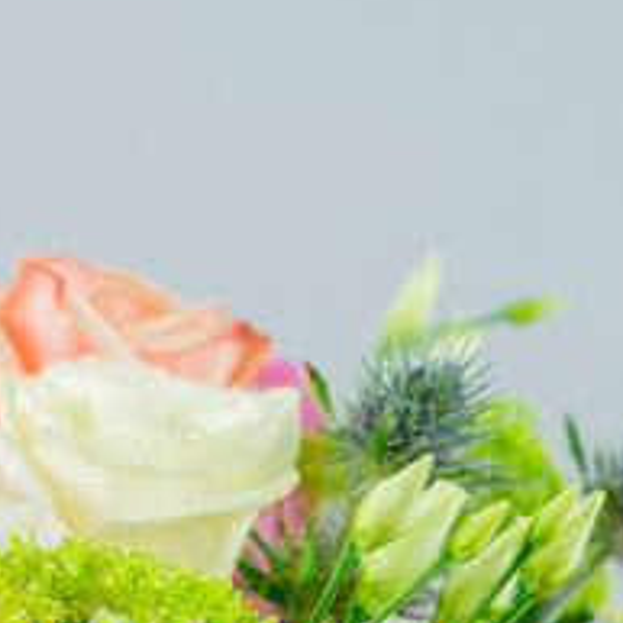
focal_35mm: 158
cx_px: -110
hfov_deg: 10.9
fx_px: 3217
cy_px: 1498
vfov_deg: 9.8
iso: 320
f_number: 2.8
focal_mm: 35
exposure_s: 1/125
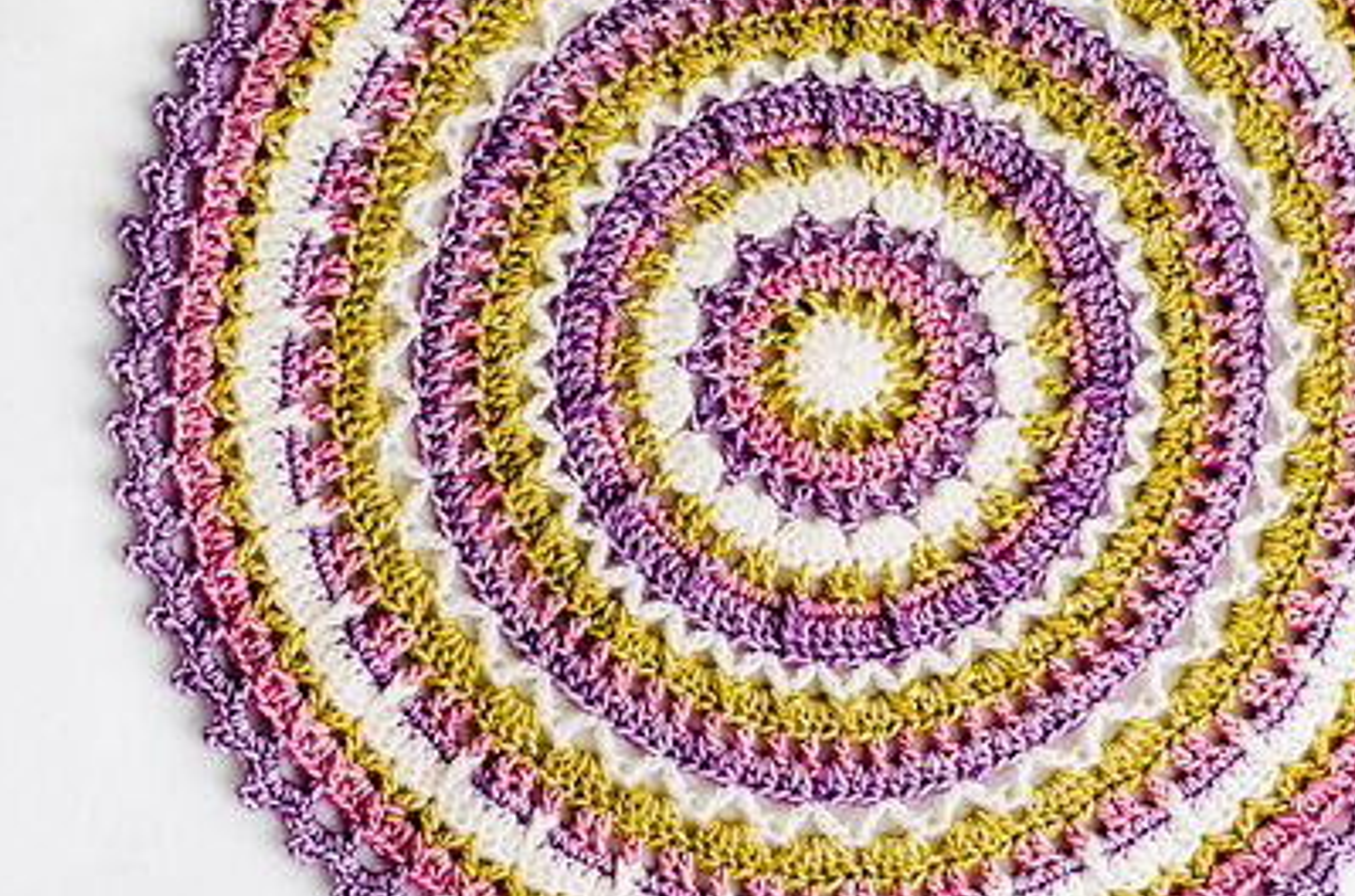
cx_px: 835
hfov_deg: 21.7
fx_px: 3530
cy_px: 351
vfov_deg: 14.5
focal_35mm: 94
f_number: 4
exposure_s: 1/125
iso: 100
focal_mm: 50
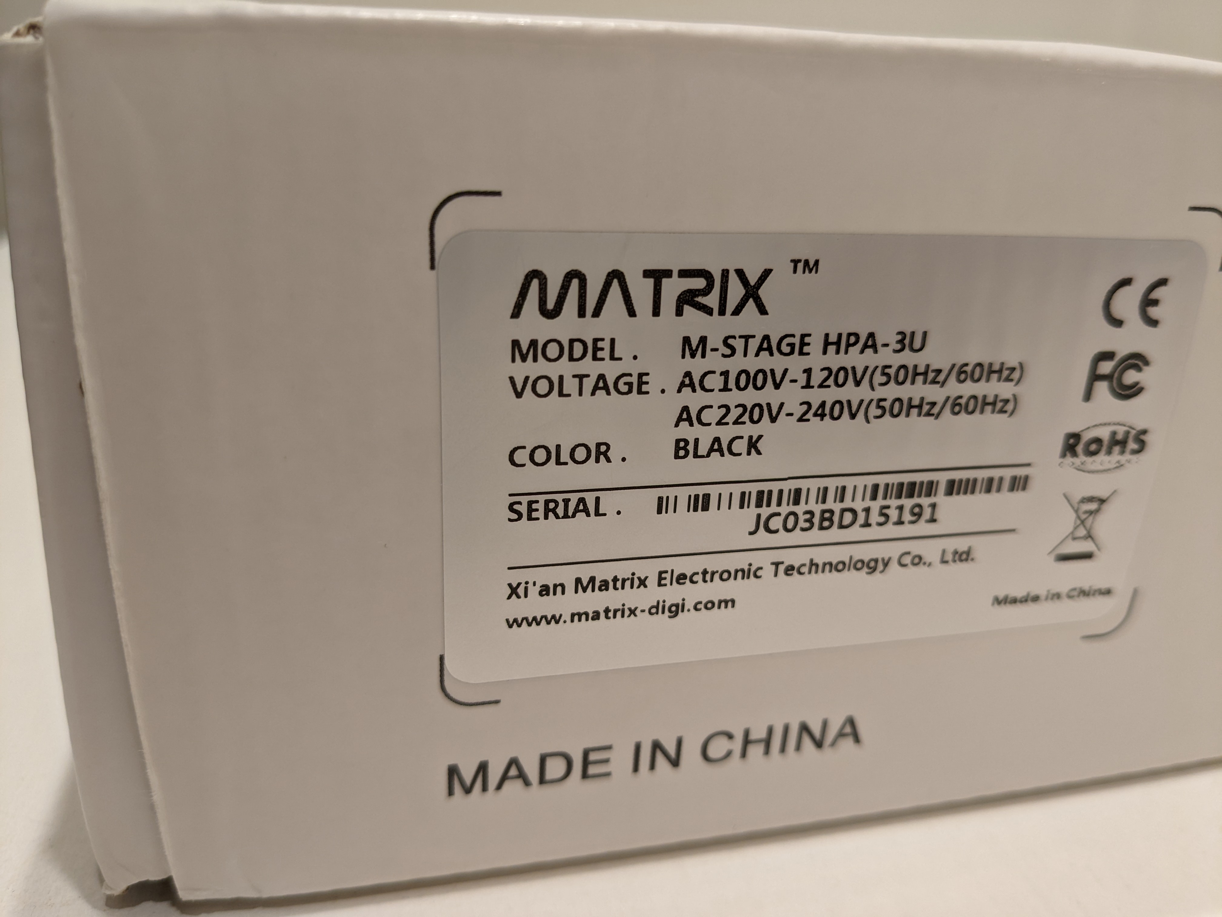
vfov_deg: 51.4
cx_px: 611
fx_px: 953
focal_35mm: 27
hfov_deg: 65.3
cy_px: 458
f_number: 1.73
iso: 90
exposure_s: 1/60
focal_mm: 4.38
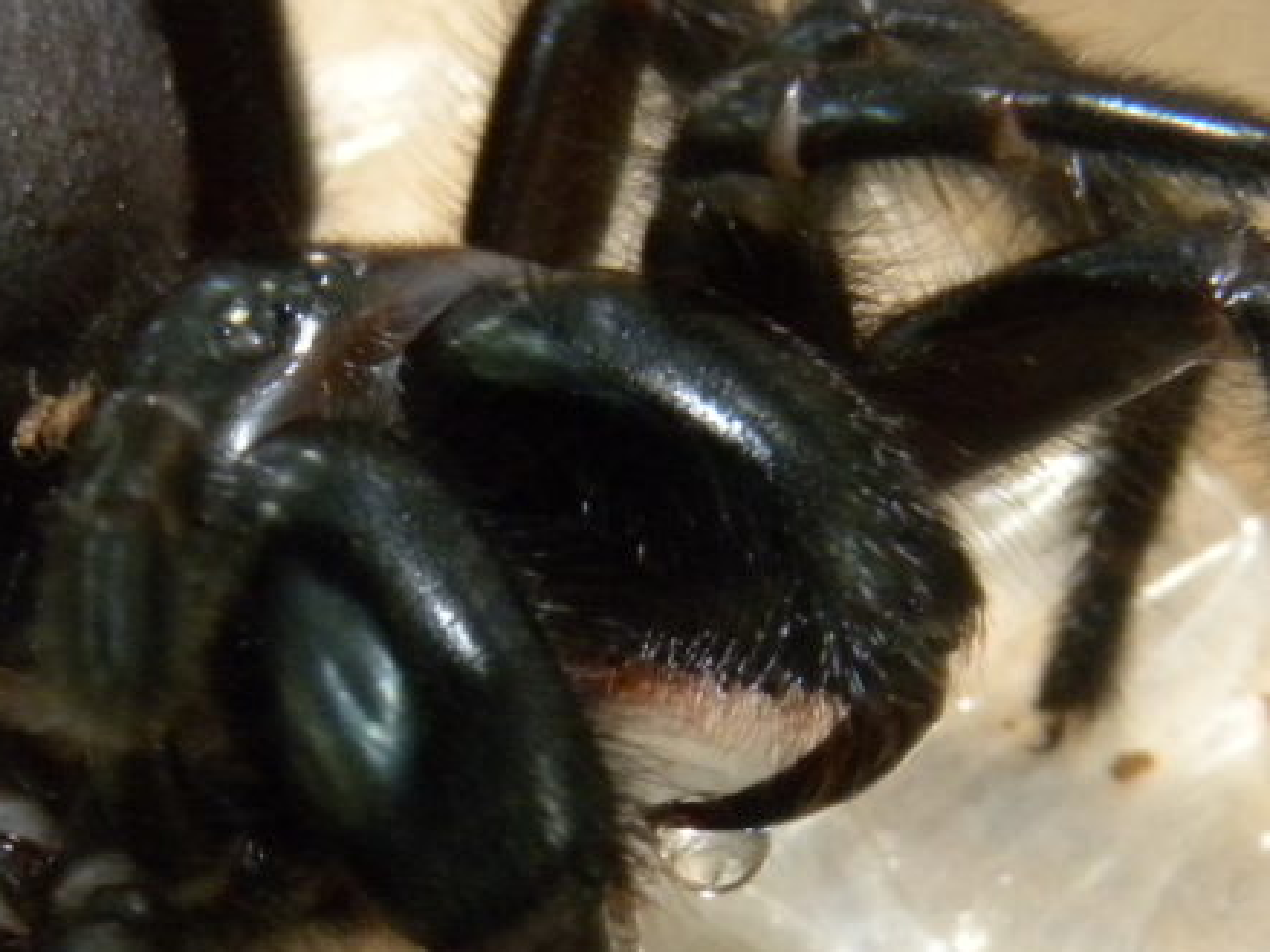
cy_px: 668
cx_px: 344
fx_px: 5648
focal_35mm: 154
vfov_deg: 9.6
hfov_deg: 12.8
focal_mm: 11.8
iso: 400
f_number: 8
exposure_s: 1/30
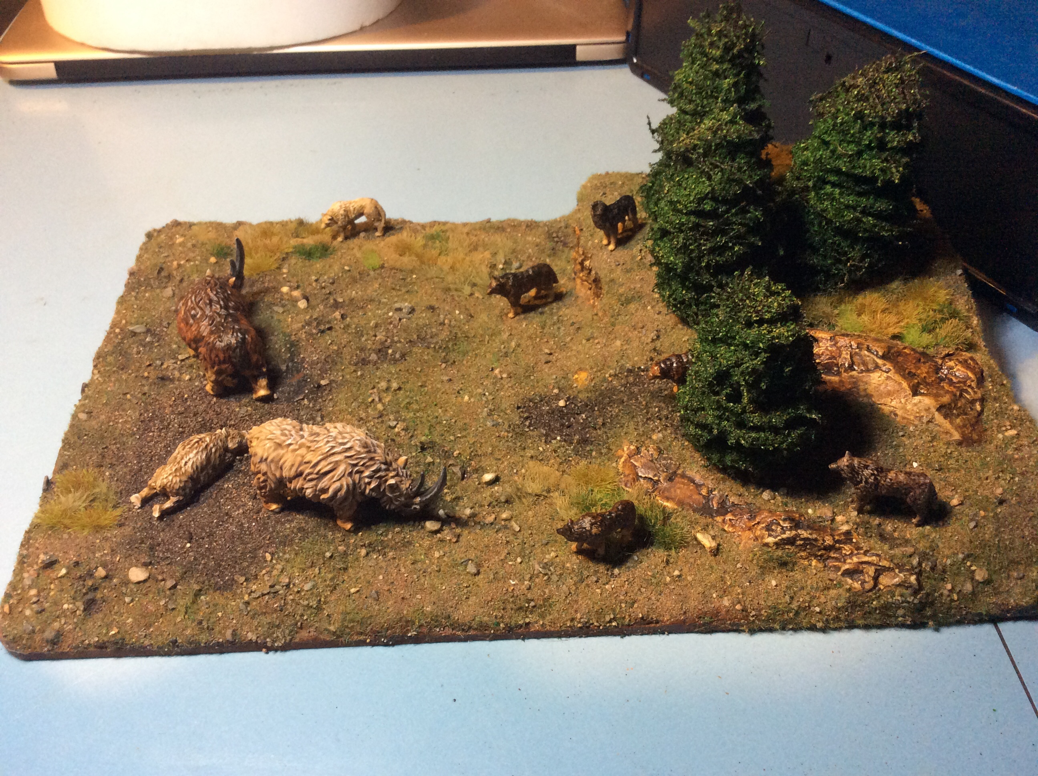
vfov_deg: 44.1
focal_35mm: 32
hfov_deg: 56.9
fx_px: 958
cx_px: 519
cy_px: 388
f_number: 2.4
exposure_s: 1/25
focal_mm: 3.3
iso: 125
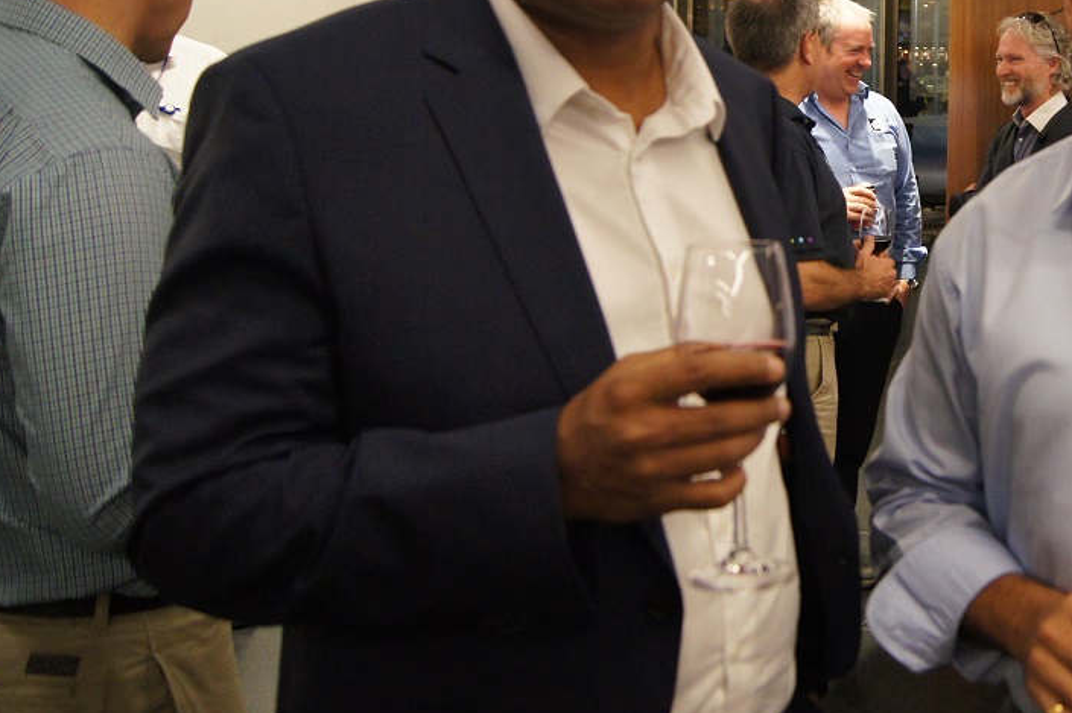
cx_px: 925
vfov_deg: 28.3
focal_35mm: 47
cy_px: 211
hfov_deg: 39.5
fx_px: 1399
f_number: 3.5
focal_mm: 18
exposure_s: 1/125
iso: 1600
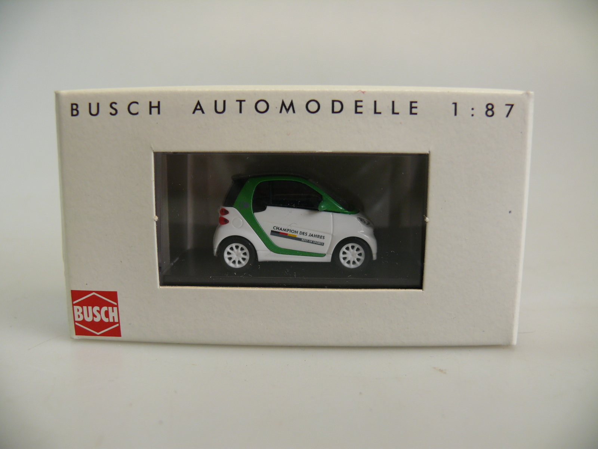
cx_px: 299
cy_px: 224
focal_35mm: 35
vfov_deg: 40.7
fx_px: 605
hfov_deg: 52.6
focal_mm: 7.4
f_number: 2.8
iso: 100
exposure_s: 1/100
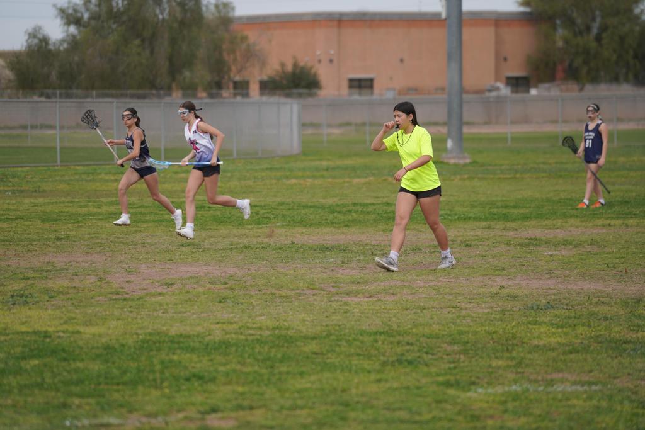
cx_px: 322
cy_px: 215
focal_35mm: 200
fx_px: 3584
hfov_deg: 10.3
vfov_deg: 6.9
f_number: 4.5
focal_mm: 200
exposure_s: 1/640
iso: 100
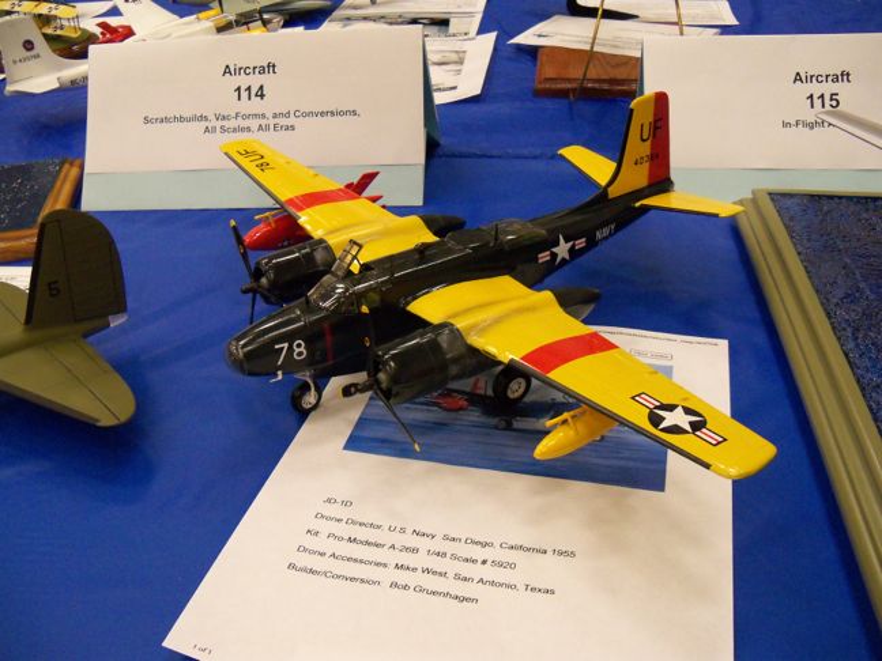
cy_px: 330
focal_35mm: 35
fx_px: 892
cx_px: 441
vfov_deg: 40.7
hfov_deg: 52.6
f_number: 3.5
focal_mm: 6.2
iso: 400
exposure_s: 1/40
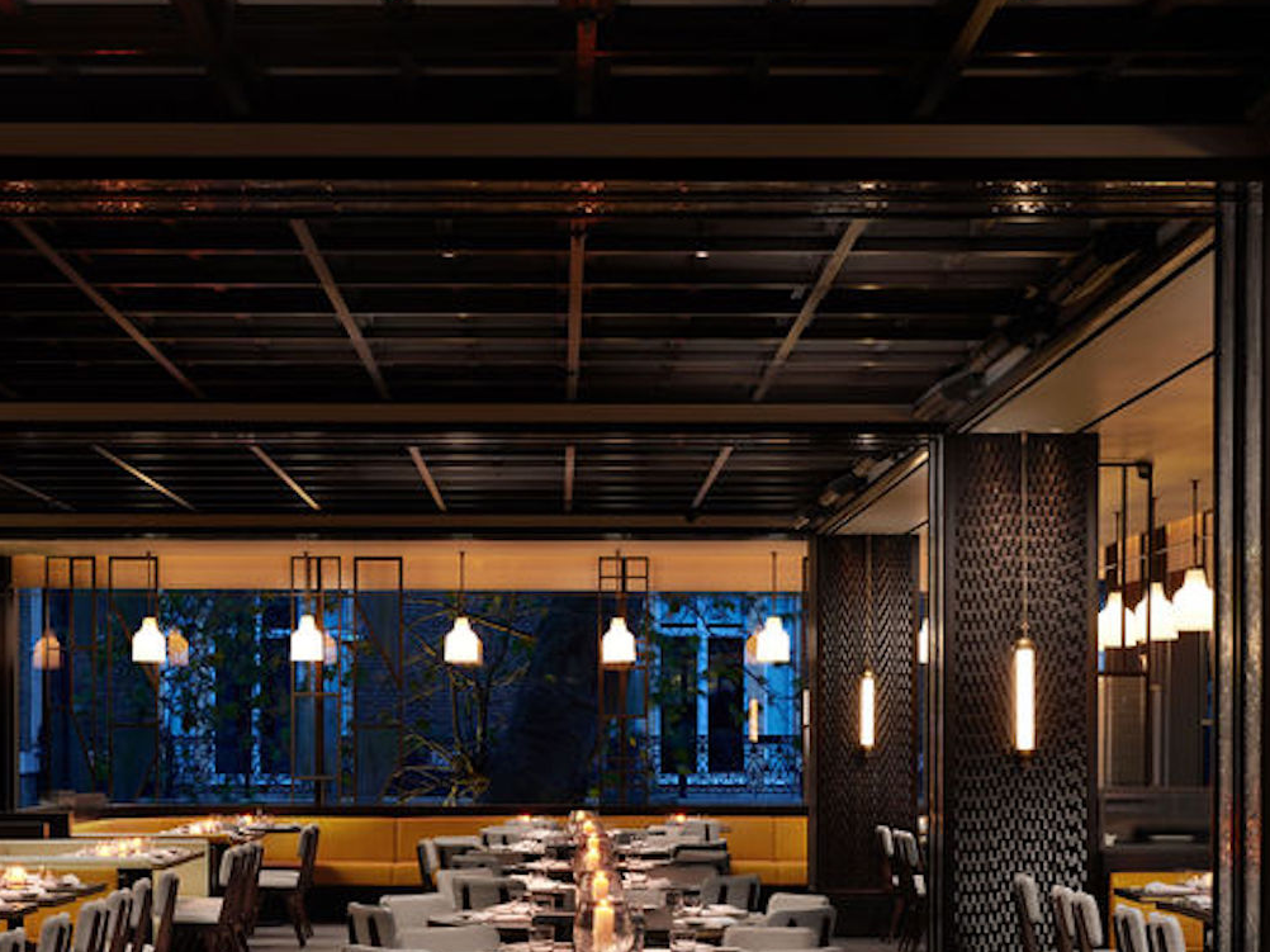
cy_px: 807
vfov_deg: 15.3
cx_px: 452
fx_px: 3521
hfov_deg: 20.4
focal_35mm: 96
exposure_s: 1/250
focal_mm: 50
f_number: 11
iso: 400
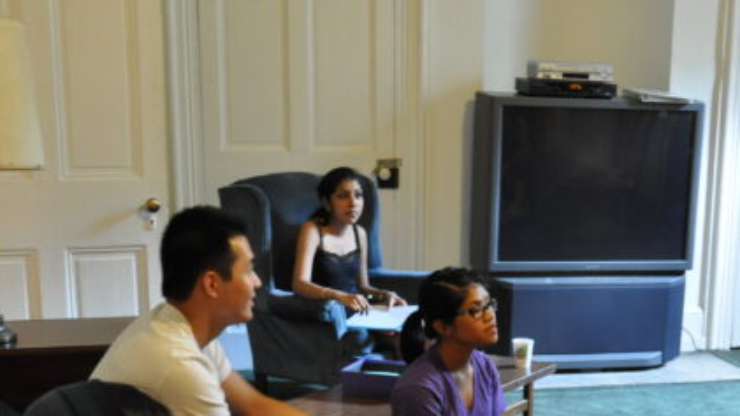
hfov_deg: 33.1
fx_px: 1236
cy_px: 420
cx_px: 487
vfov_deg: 18.6
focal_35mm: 63
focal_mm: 22
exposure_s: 1/13
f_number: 3.8
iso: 1600
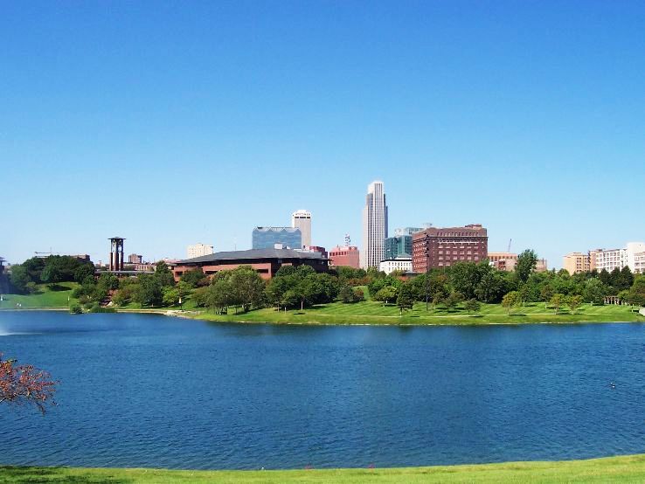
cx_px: 322
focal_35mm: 37
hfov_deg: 50.1
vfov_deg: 38.7
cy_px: 242
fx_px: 690
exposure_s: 1/500
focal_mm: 5.6
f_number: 5.6
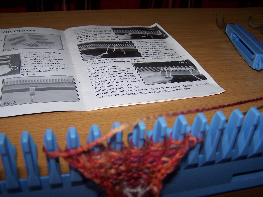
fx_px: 289
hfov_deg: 49.0
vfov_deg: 37.7
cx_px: 132
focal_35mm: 38
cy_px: 98
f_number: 2.8
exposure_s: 1/60
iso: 80
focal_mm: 6.3
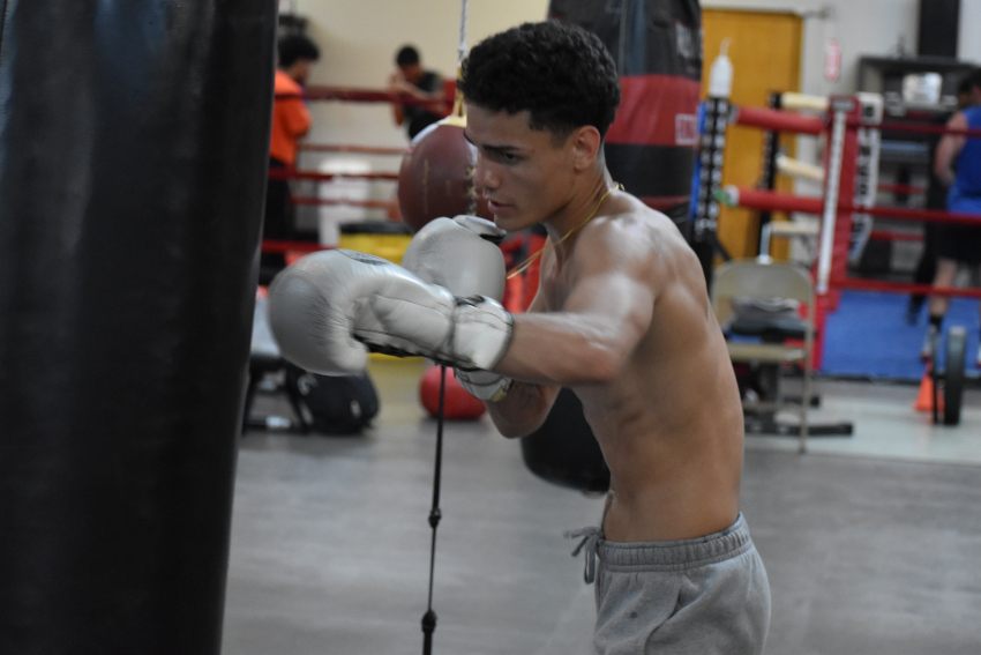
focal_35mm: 105
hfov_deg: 19.5
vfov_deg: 13.0
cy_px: 328
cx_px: 490
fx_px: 2862
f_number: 4.5
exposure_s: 1/100
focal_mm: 70
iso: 3200
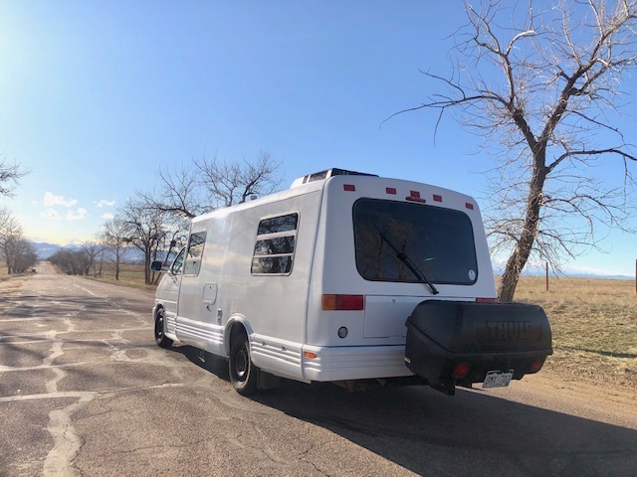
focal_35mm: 28
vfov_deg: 49.7
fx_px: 515
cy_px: 238
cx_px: 318
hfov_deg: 63.4
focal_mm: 4
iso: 20
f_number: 1.8
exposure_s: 1/2667
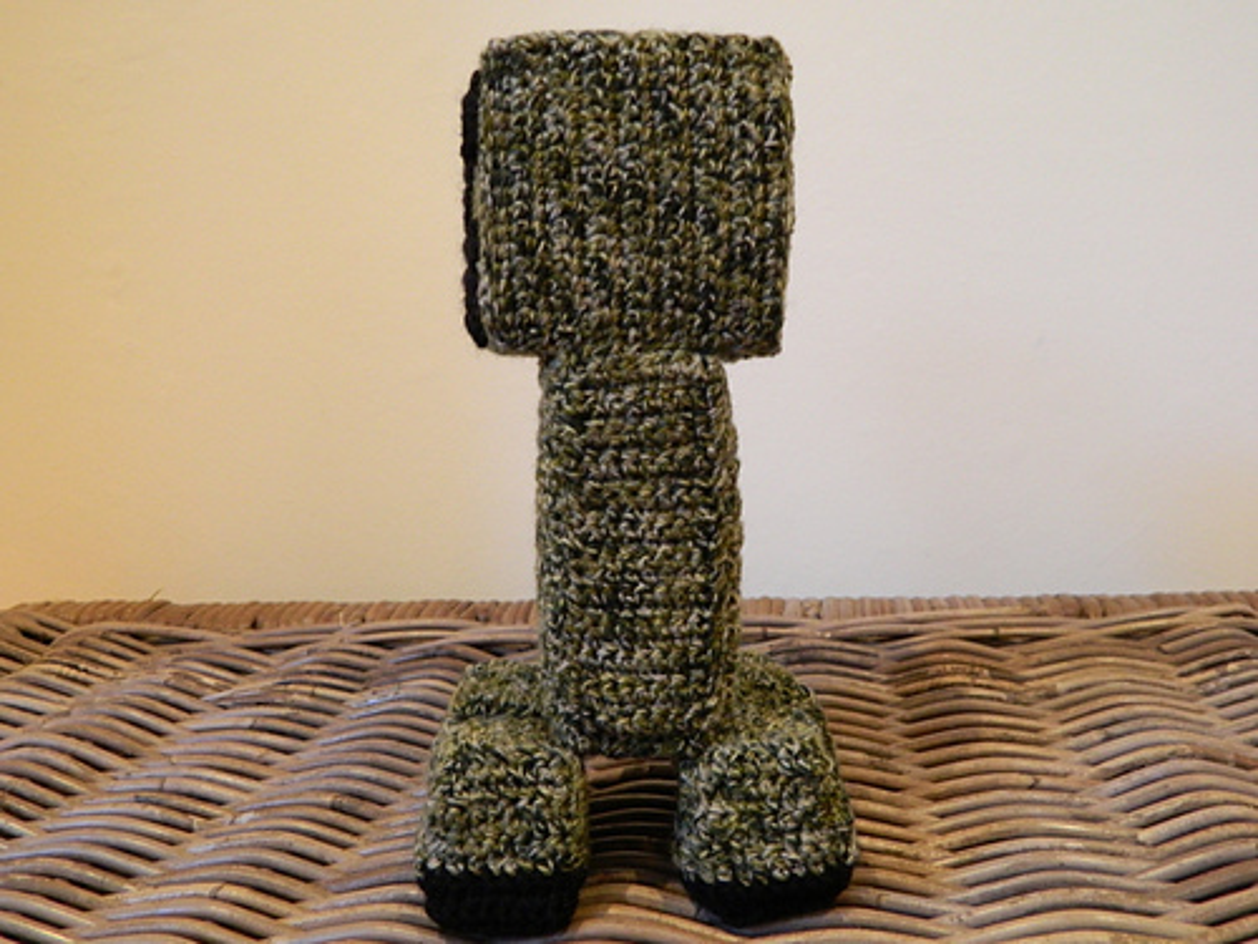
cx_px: 629
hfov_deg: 58.4
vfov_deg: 45.4
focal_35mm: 31
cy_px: 472
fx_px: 1127
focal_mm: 5.6
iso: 400
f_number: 3.2
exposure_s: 1/6
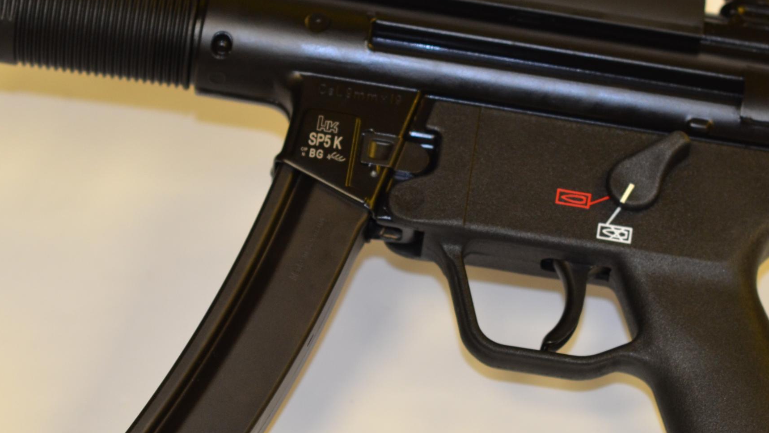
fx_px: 2794
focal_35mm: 137
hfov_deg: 15.7
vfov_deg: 8.9
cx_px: 403
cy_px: 212
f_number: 3.2
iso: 400
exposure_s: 1/60
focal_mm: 50
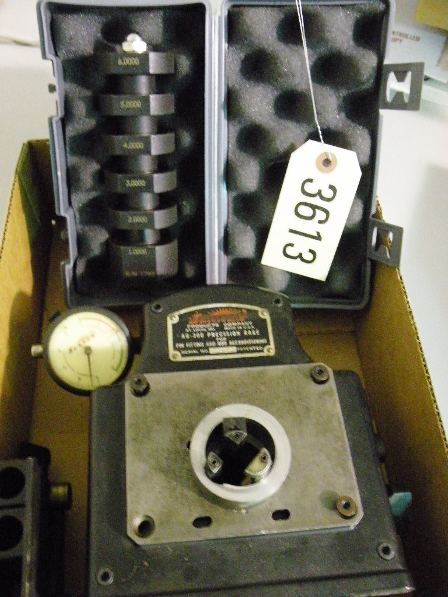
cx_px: 224
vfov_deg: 55.4
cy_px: 298
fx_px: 569
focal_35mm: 33
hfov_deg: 42.9
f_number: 3.2
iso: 800
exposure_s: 1/5.2
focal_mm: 5.8
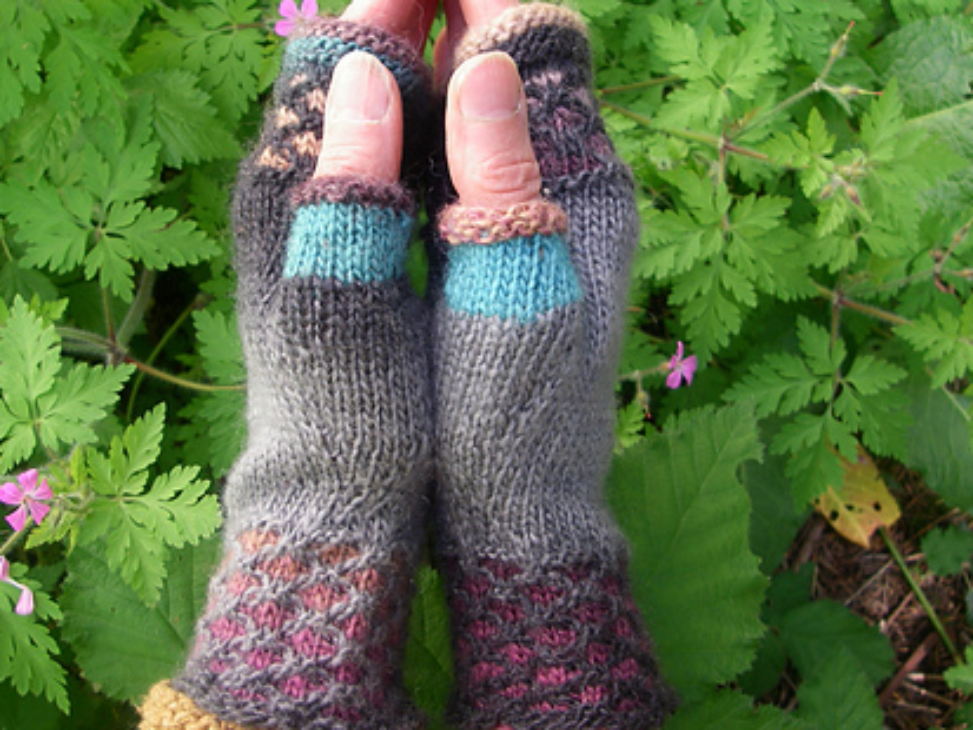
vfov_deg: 31.4
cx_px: 476
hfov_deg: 41.2
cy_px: 291
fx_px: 1293
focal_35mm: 46
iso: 64
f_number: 3.3
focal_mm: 6.3
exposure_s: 1/50
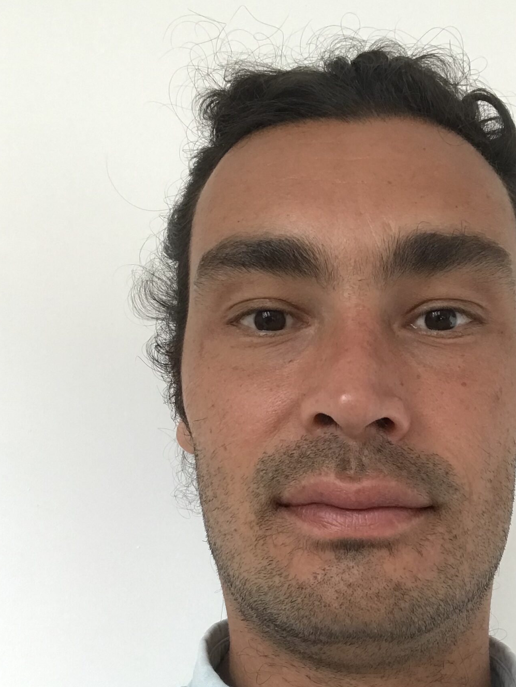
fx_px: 953
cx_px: 318
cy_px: 468
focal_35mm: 48
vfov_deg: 39.1
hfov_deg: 30.2
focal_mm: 2.87
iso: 80
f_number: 2.2
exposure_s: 1/33
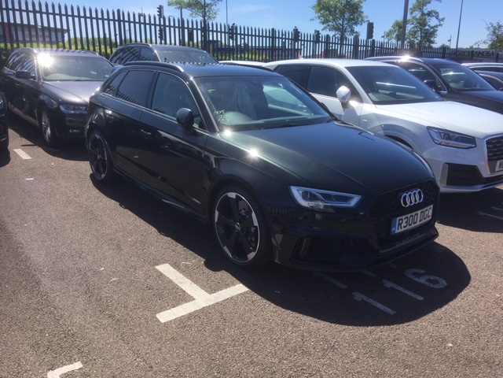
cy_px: 189
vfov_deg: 48.2
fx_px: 421
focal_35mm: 29
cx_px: 252
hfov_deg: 61.7
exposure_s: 1/1166
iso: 25
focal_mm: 4.15
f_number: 2.2
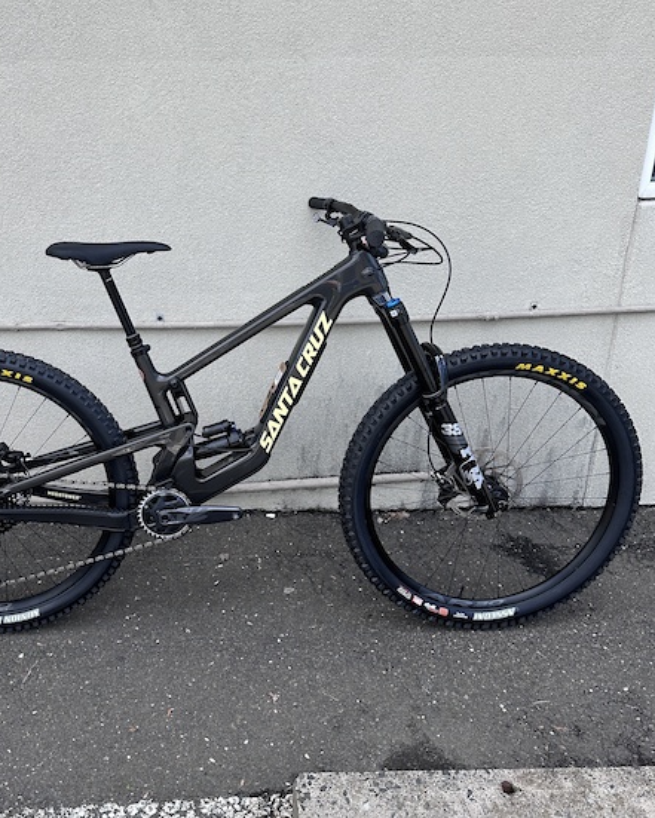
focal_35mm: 34
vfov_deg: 52.8
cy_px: 376
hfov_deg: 42.9
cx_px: 230
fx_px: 824
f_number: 1.78
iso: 80
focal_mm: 6.86
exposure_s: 1/1433
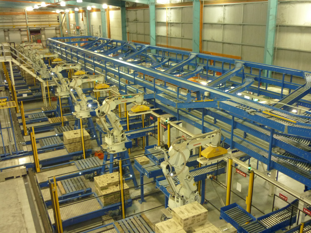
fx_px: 296
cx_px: 156
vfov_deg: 42.9
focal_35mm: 33
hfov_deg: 55.4
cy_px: 116
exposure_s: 1/8
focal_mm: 5.5
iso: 320
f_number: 2.8
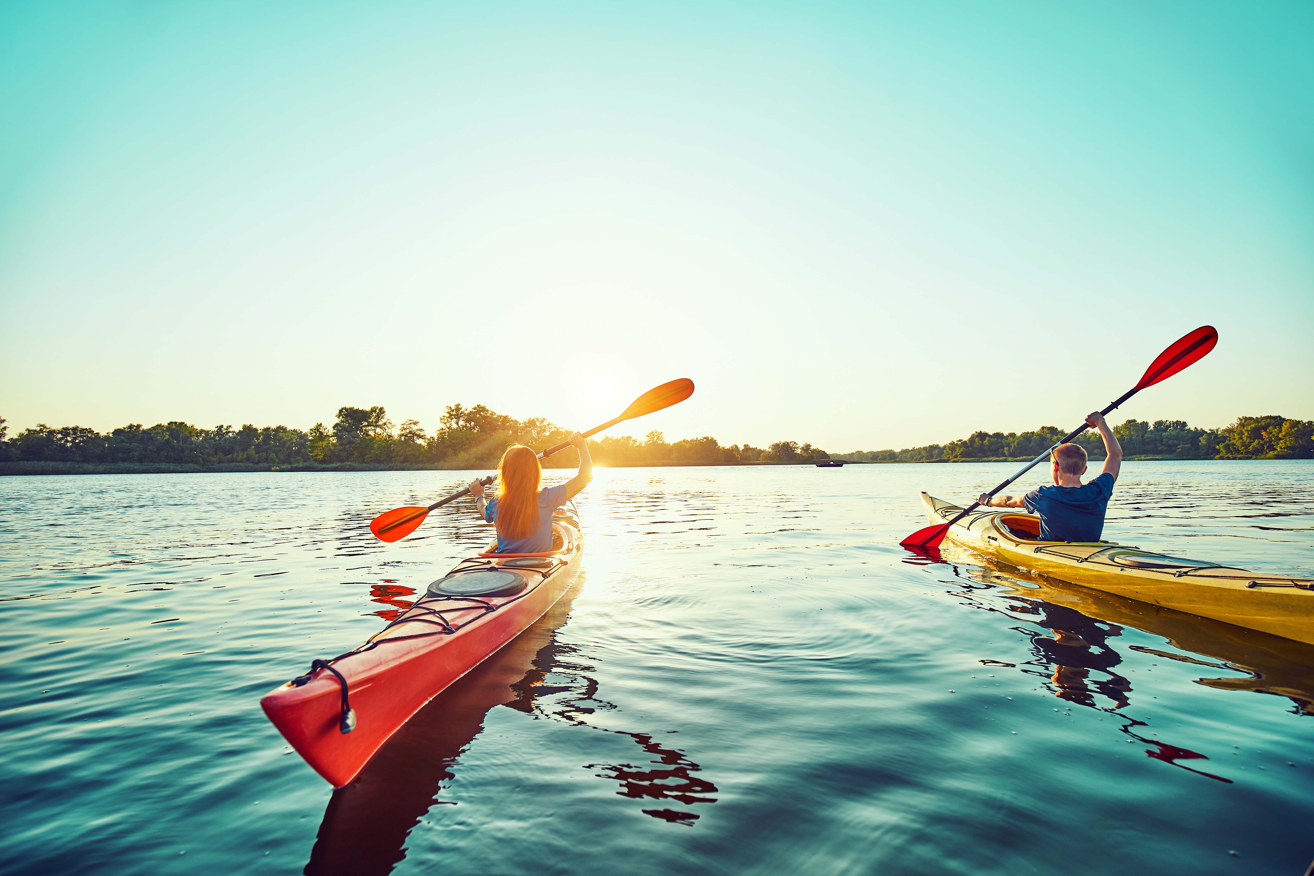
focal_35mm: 16
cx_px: 657
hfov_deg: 96.7
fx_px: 584
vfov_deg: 73.7
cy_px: 438
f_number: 5
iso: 100
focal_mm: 16
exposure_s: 1/500
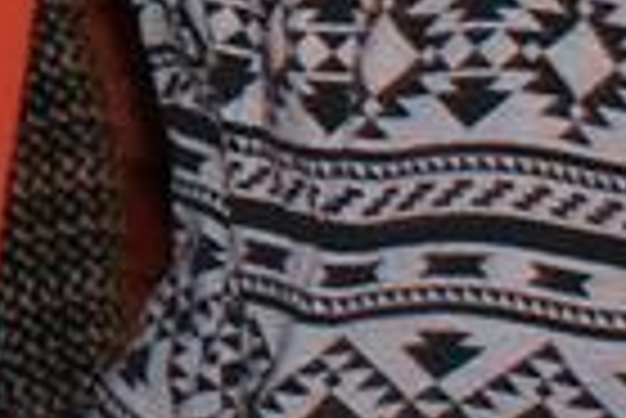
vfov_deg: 3.9
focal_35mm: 345
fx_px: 6005
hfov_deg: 5.6
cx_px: -1189
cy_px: -867
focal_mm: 30
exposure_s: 1/60
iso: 400
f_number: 5
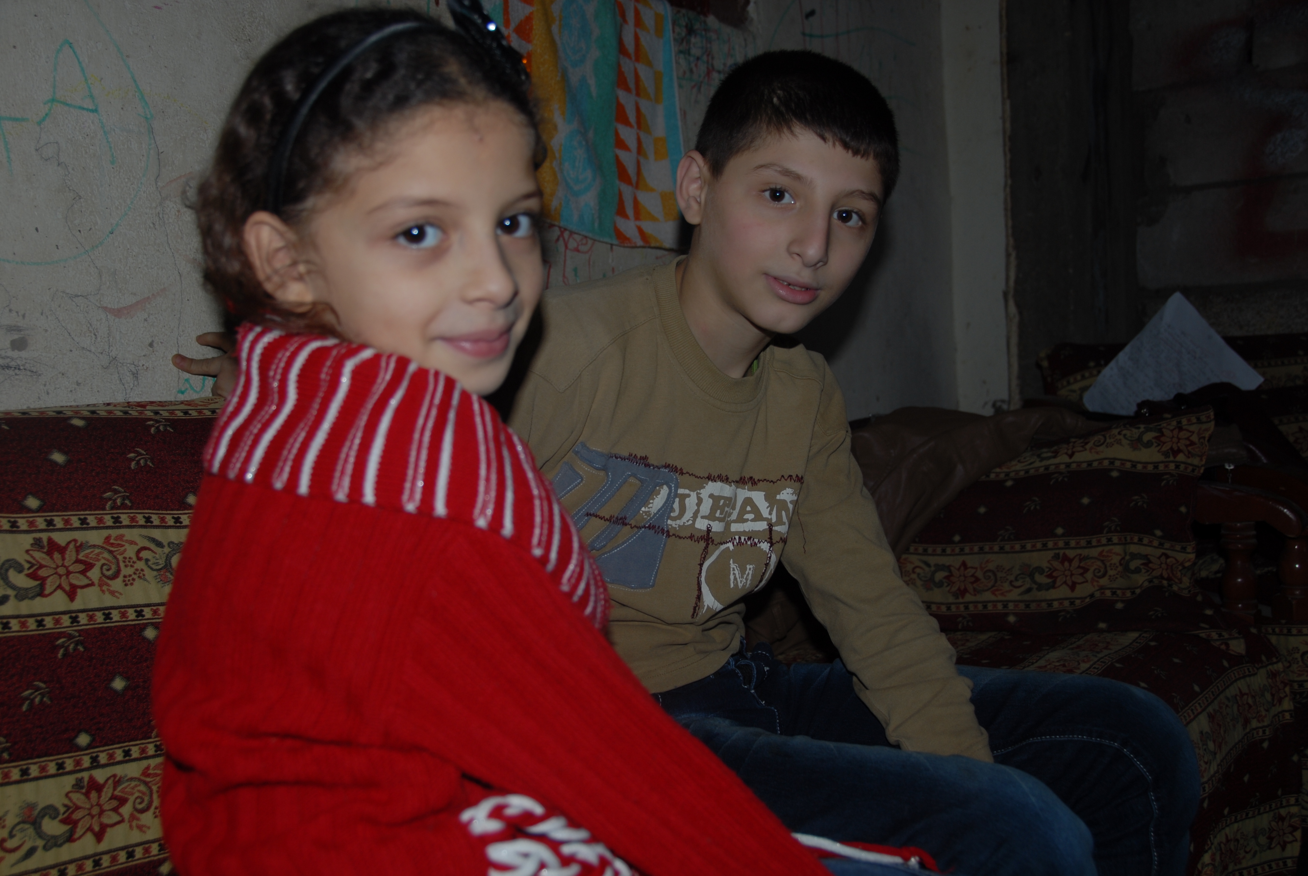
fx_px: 1310
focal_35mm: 36
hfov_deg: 53.1
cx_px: 654
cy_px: 438
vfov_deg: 37.0
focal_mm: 24
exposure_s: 1/60
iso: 100
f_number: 3.8
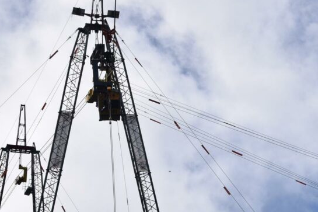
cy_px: 181
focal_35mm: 176
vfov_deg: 7.8
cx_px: 234
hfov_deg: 11.7
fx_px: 1554
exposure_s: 1/800
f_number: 10
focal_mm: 50
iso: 200
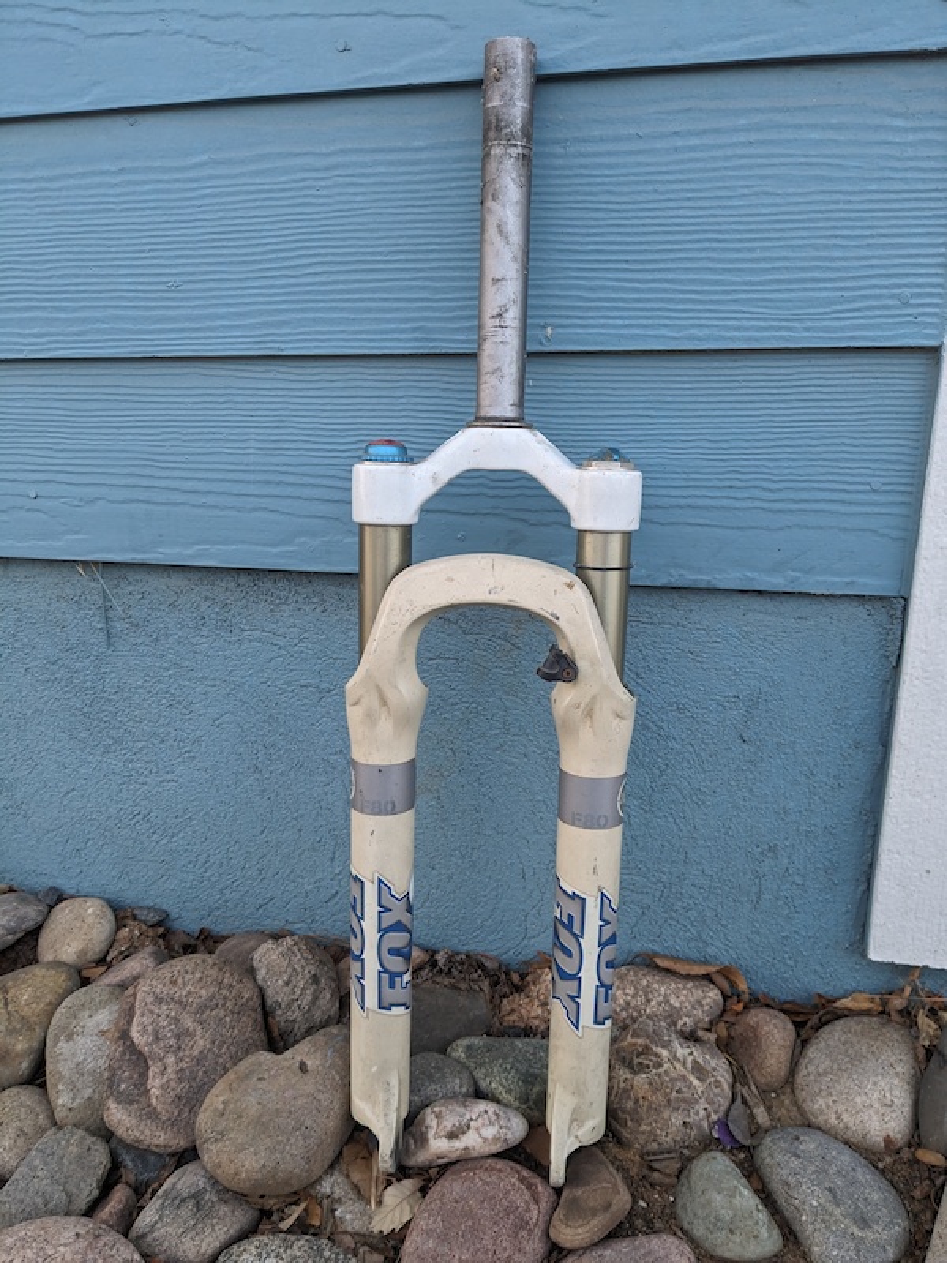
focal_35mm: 27
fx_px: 985
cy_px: 632
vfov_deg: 65.3
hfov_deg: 51.4
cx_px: 474
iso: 60
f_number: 1.73
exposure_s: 1/120
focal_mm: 4.38
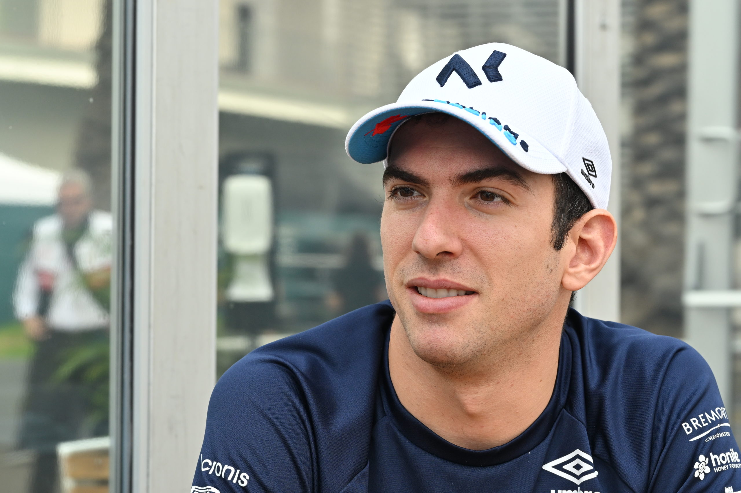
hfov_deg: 18.9
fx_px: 2222
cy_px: 246
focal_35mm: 108
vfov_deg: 12.7
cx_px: 370
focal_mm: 72
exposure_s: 1/400
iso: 400
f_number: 5.6
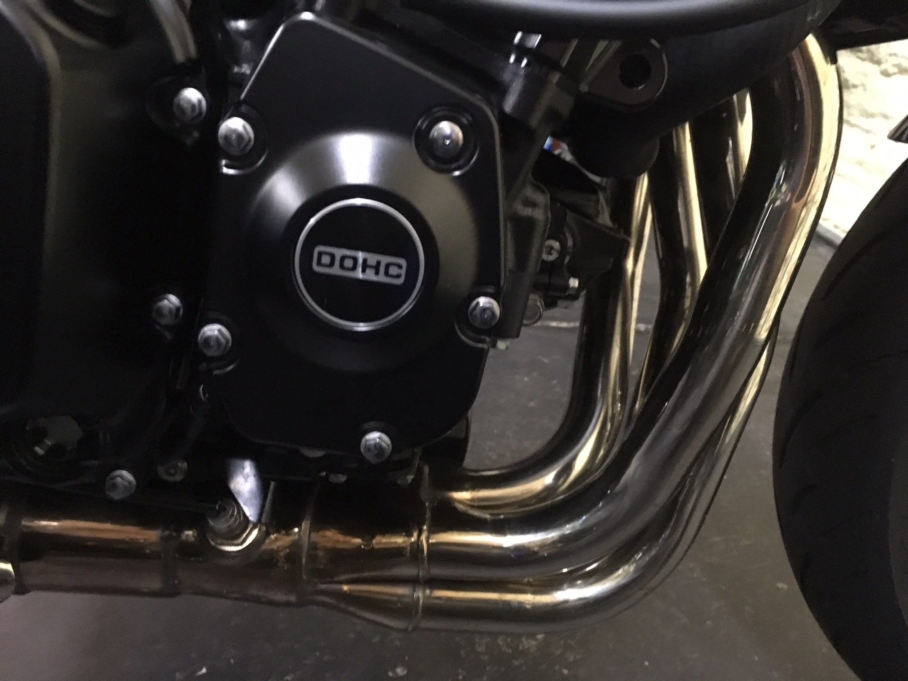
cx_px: 454
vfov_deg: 48.2
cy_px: 340
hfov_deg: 61.7
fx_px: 761
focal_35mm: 29
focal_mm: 4.15
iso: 640
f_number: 2.2
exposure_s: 1/15
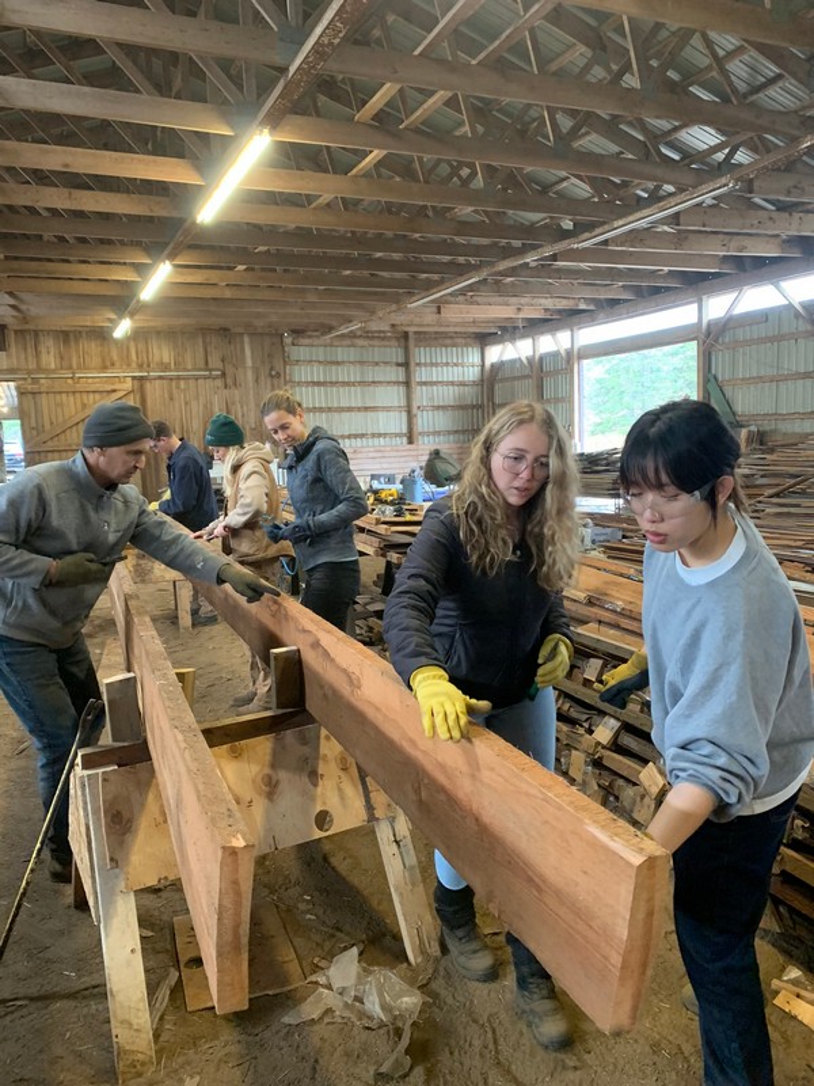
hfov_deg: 53.1
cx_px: 407
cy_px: 543
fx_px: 815
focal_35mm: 26
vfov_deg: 67.3
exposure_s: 1/41
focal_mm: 4.25
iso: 400
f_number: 1.8
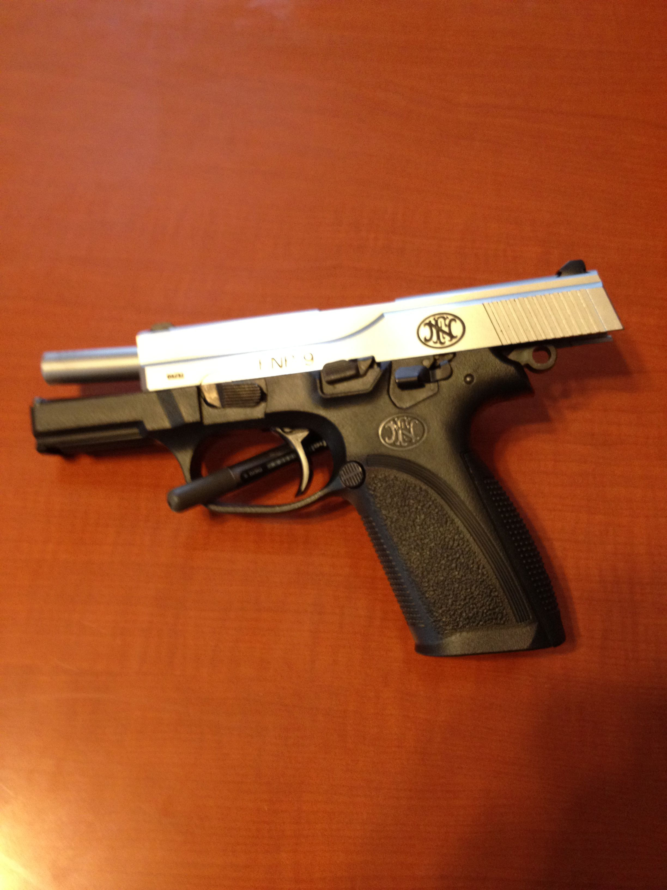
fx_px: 899
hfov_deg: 40.7
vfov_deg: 52.6
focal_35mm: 35
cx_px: 334
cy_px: 445
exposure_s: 1/20
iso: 200
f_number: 2.4
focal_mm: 4.28
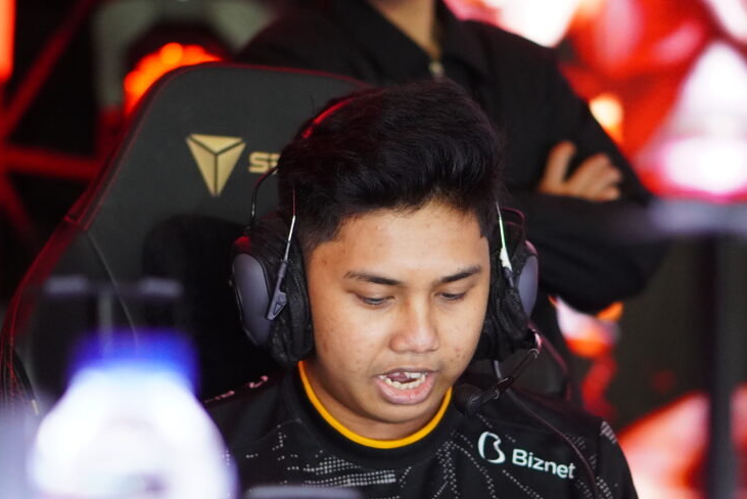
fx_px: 2179
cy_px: 301
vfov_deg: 13.0
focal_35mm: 105
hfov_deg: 19.4
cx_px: 382
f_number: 1.8
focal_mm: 50
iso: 3200
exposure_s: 1/350
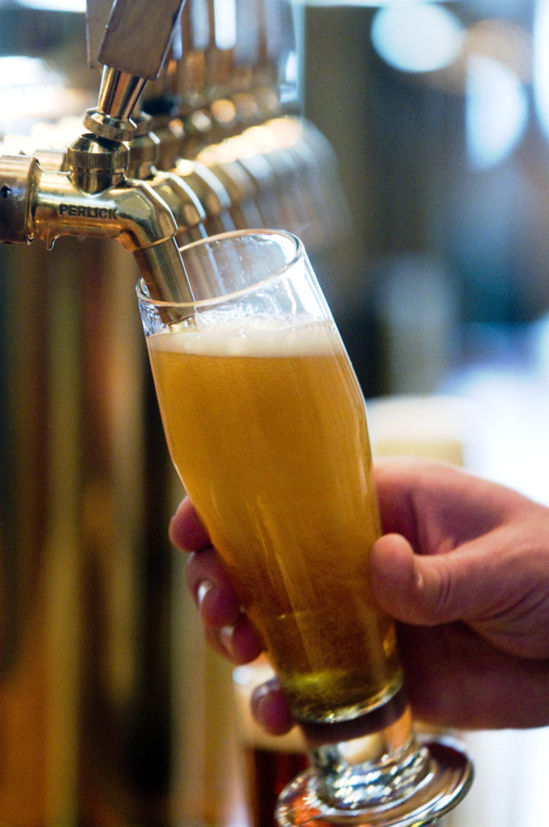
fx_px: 4644
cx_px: 274
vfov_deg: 10.2
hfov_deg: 6.8
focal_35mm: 202
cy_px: 414
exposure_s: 1/40
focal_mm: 135
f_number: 2.8
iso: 1600
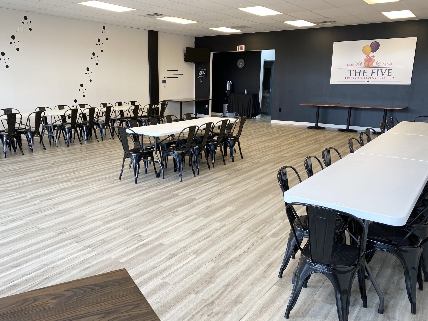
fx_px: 359
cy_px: 165
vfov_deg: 48.2
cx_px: 191
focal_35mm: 29
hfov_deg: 61.5
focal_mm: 4.25
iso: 64
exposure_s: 1/120
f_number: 1.8
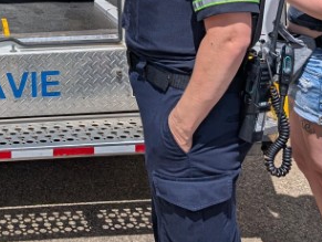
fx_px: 745
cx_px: -14
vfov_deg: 16.4
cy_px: -151
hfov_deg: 23.2
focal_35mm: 80
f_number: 1.68
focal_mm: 6.9
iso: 19
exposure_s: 1/2008
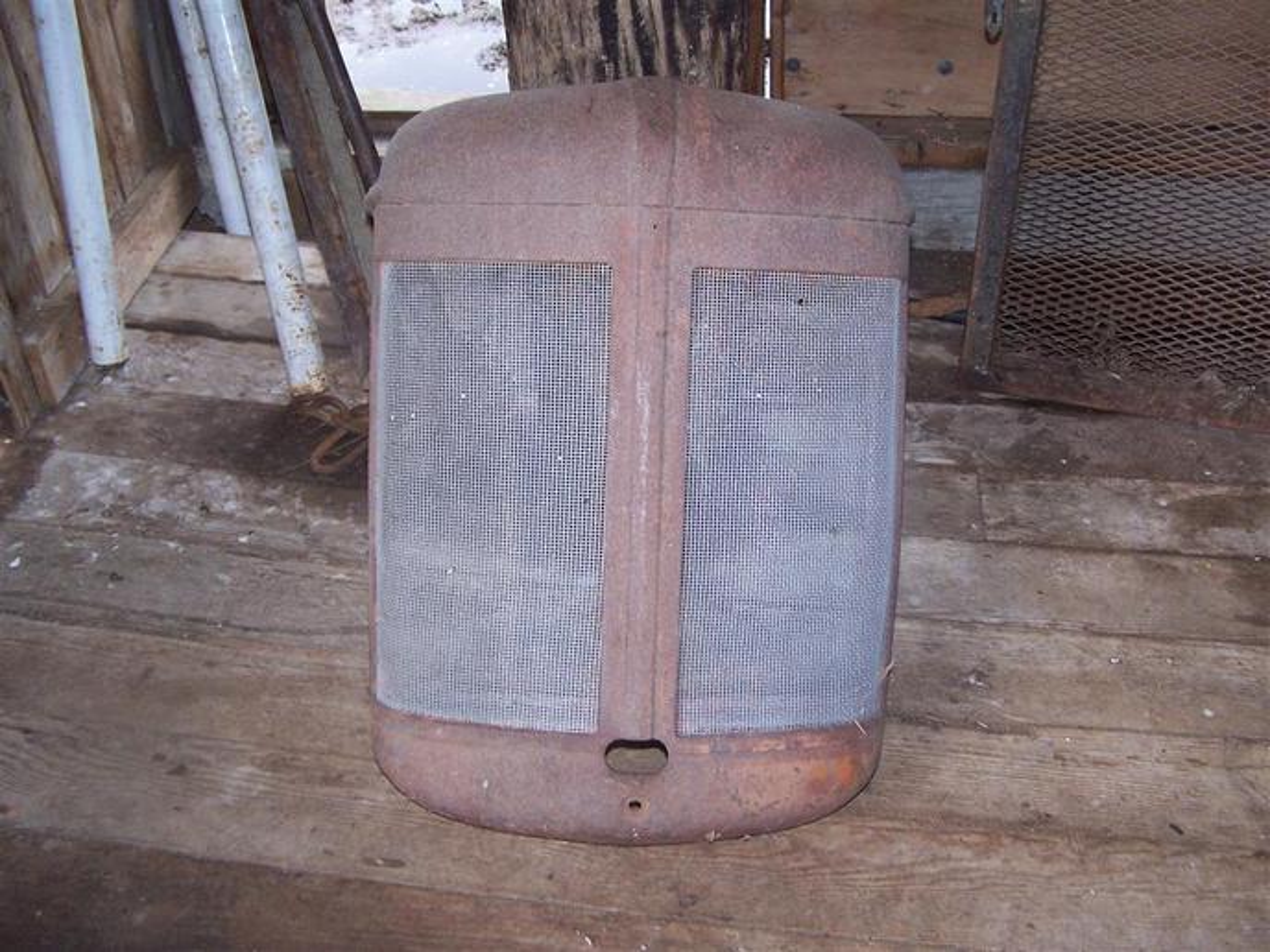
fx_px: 1394
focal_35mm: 38
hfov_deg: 49.0
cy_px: 476
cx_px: 635
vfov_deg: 37.7
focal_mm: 6.3
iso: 140
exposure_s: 1/60
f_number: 2.8
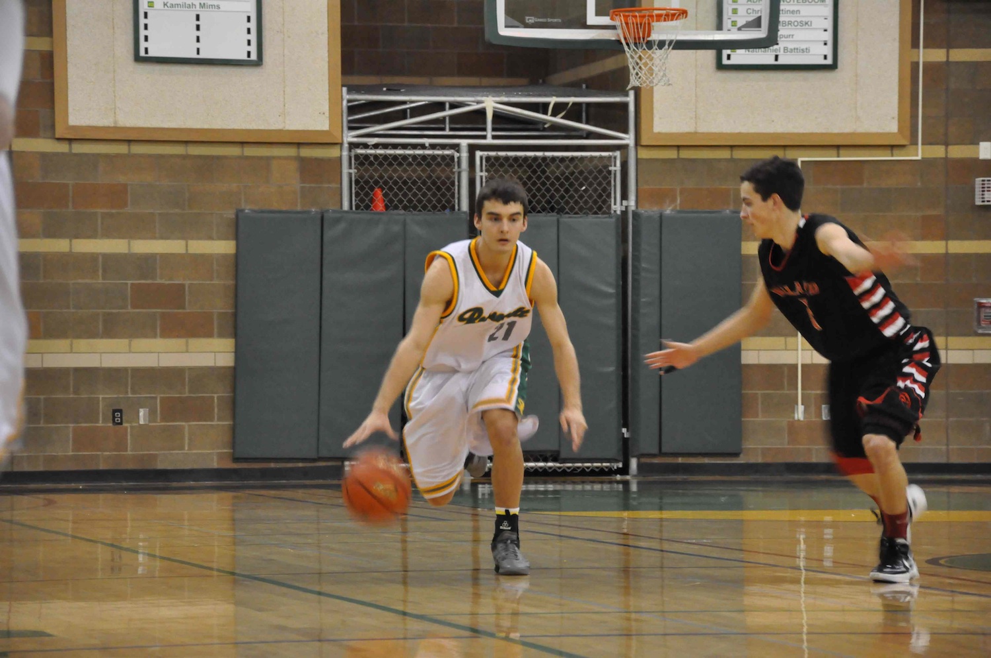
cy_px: 329
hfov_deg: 13.1
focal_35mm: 158
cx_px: 496
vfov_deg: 8.7
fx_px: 4330
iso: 3200
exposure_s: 1/60
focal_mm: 105
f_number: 5.6
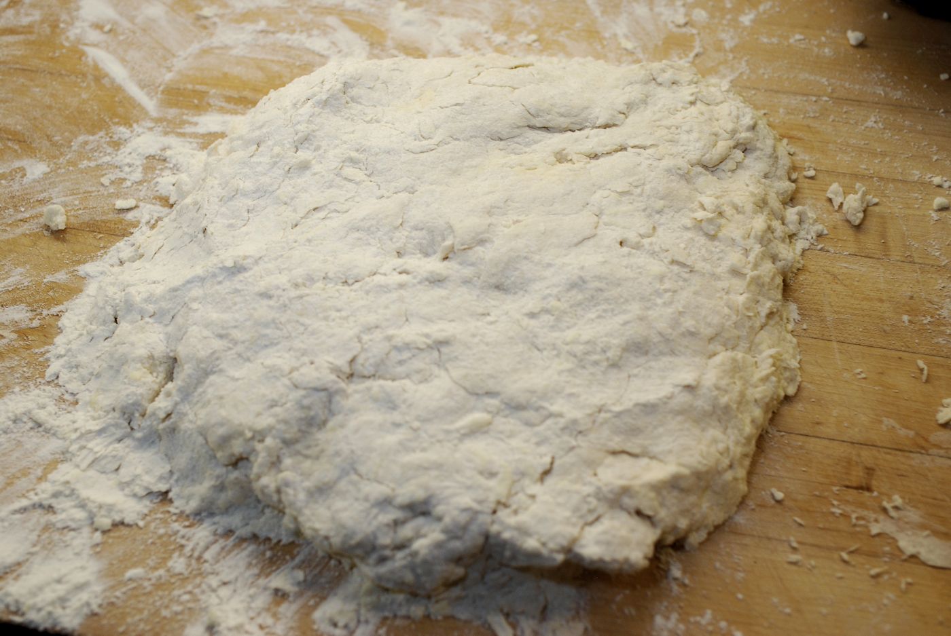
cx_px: 476
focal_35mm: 52
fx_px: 1388
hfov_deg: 37.8
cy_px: 318
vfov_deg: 25.8
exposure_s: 1/80
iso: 400
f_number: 5.6
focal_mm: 35
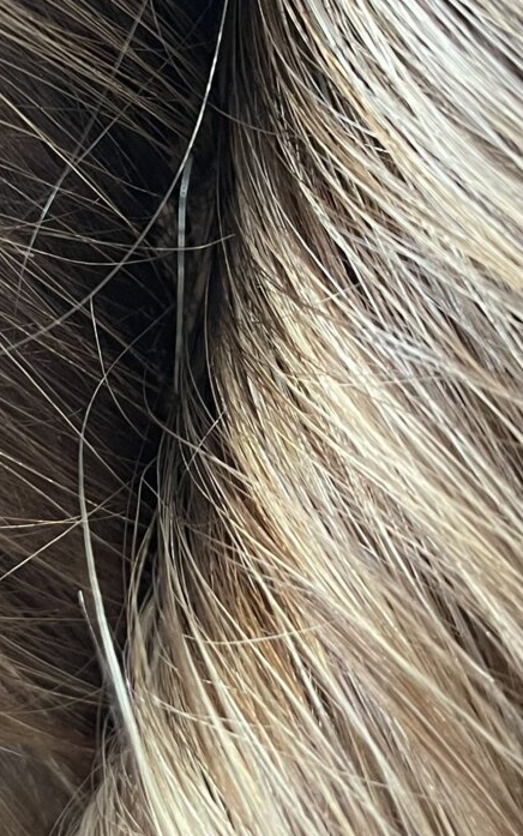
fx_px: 1846
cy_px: 273
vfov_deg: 25.4
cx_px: 158
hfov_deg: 16.1
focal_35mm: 81
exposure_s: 1/60
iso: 400
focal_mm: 5.1
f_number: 1.6
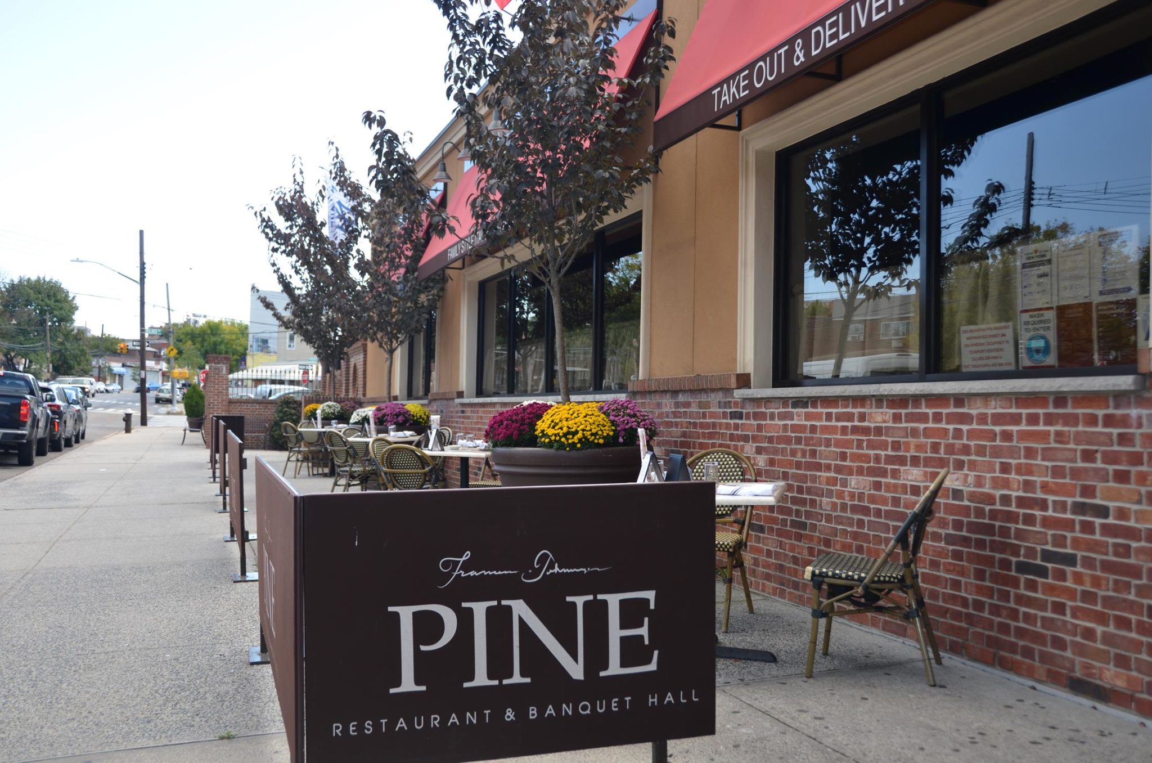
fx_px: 1054
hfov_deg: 57.3
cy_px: 382
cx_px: 576
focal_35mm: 33
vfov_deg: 39.8
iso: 110
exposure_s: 1/250
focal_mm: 22
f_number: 4
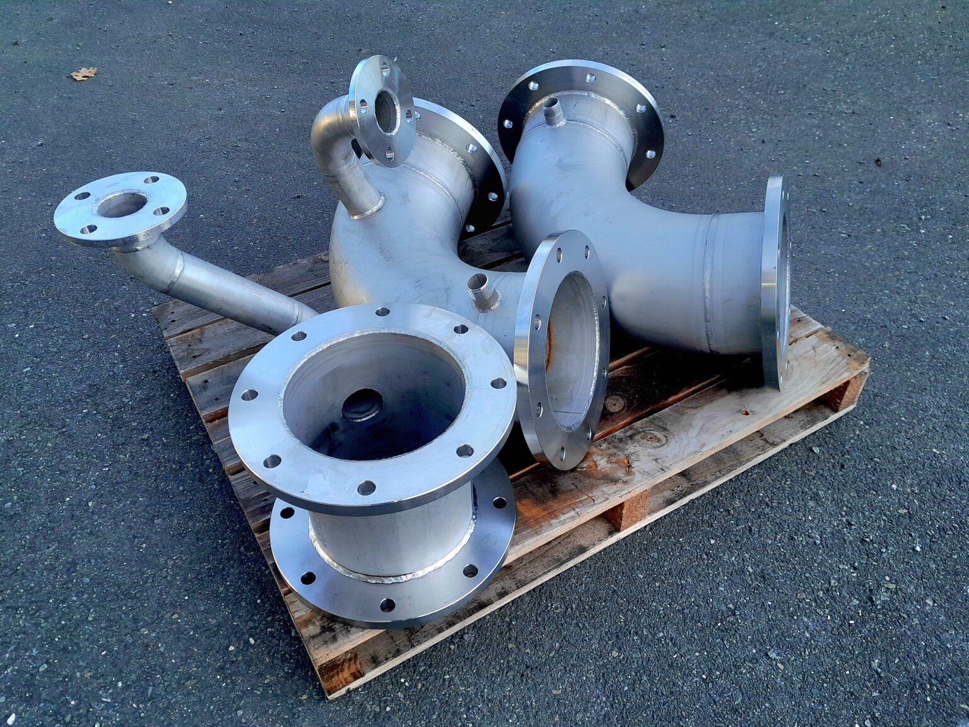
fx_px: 728
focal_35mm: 26
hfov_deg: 67.3
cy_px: 364
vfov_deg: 53.1
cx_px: 484
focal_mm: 4
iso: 40
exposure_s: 1/357
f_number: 1.8
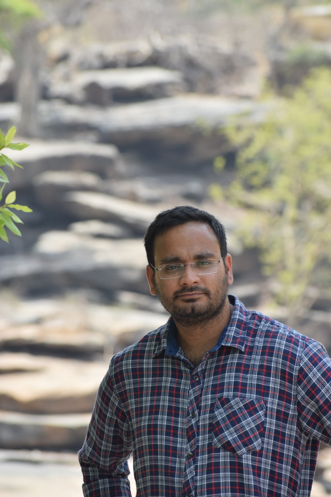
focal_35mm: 270
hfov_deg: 5.1
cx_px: 166
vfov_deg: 7.6
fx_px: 3723
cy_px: 248
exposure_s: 1/125
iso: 100
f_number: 8
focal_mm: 180
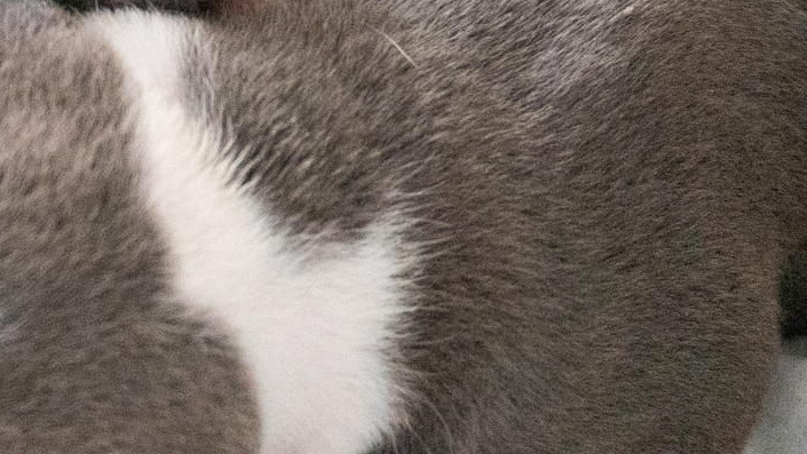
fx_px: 2731
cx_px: -221
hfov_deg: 16.0
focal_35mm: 128
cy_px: -29
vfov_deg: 9.4
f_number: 4.5
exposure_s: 1/250
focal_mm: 27
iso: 6400
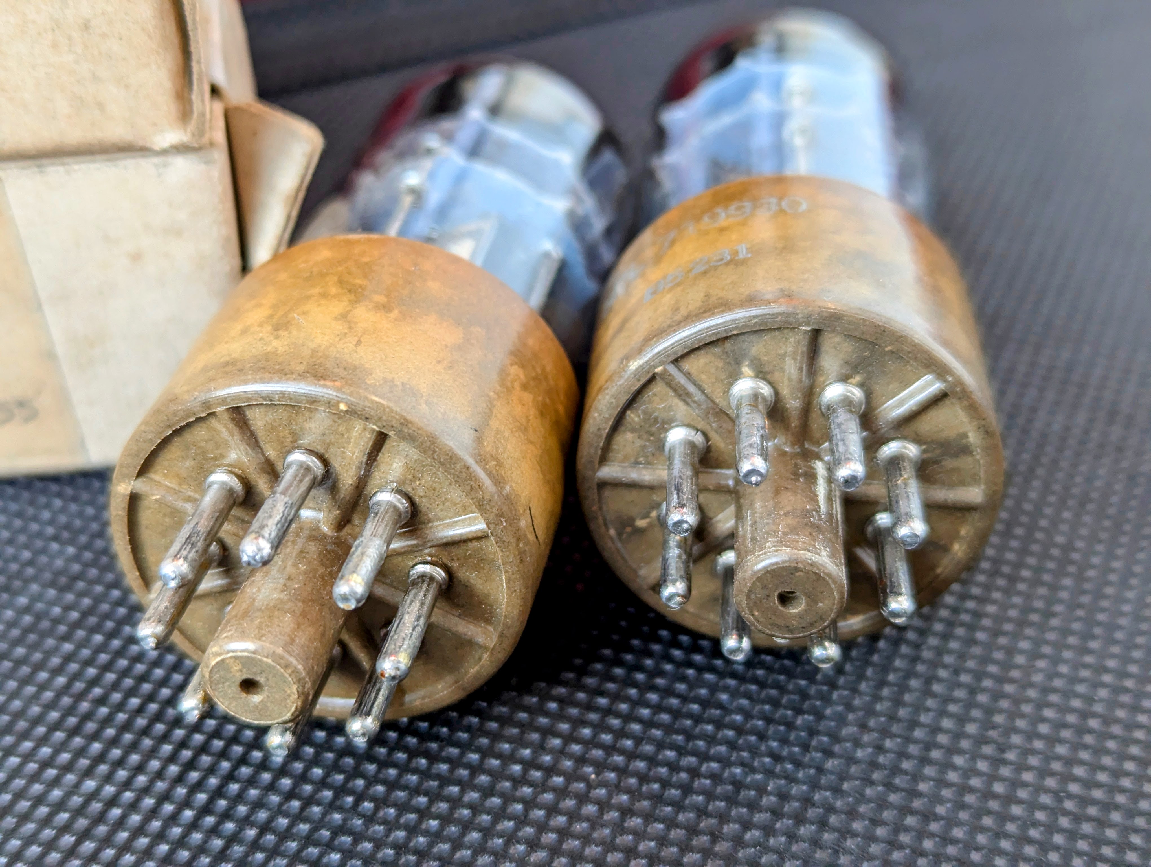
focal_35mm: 48
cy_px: 434
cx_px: 576
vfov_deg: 30.3
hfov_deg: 39.6
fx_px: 1598
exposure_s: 1/145
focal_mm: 6.81
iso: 223
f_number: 1.85
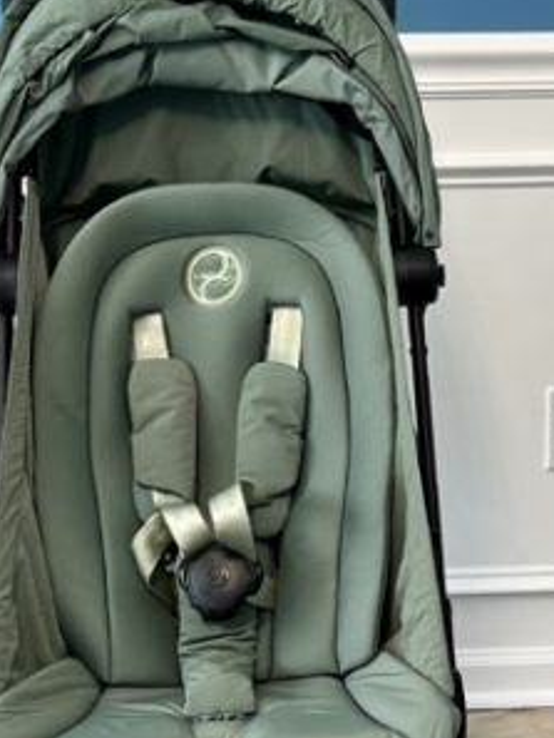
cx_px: 460
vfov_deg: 27.3
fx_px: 1493
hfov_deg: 20.7
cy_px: 578
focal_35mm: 70
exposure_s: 1/60
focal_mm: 5.7
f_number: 1.5
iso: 125
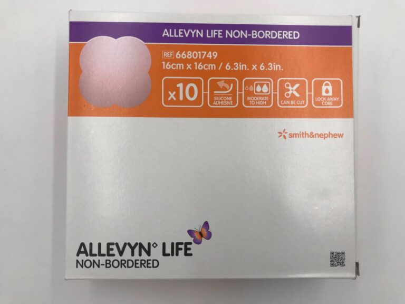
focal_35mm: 28
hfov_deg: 63.4
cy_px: 152
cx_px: 202
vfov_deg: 49.7
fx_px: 328
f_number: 1.8
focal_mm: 3.99
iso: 20
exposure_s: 1/180
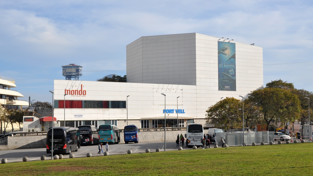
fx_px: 498
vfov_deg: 20.0
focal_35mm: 60
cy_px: 81
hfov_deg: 34.9
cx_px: 157
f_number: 11
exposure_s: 1/500
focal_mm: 38
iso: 200
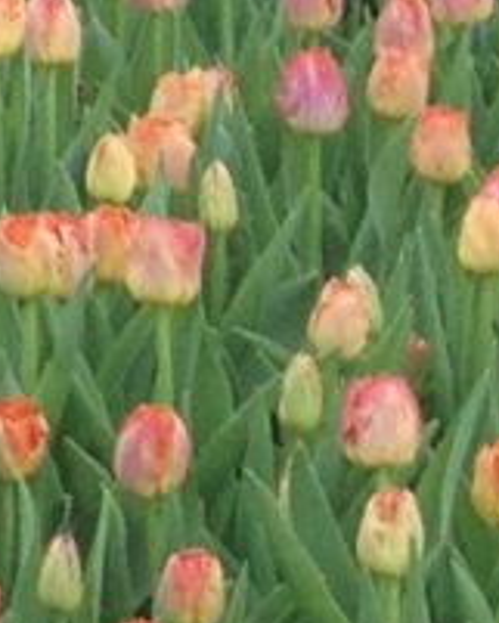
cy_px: -152
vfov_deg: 5.5
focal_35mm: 348
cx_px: -2281
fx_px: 6419
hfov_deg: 3.9
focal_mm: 4.28
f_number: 2.4
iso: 50
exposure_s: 1/164
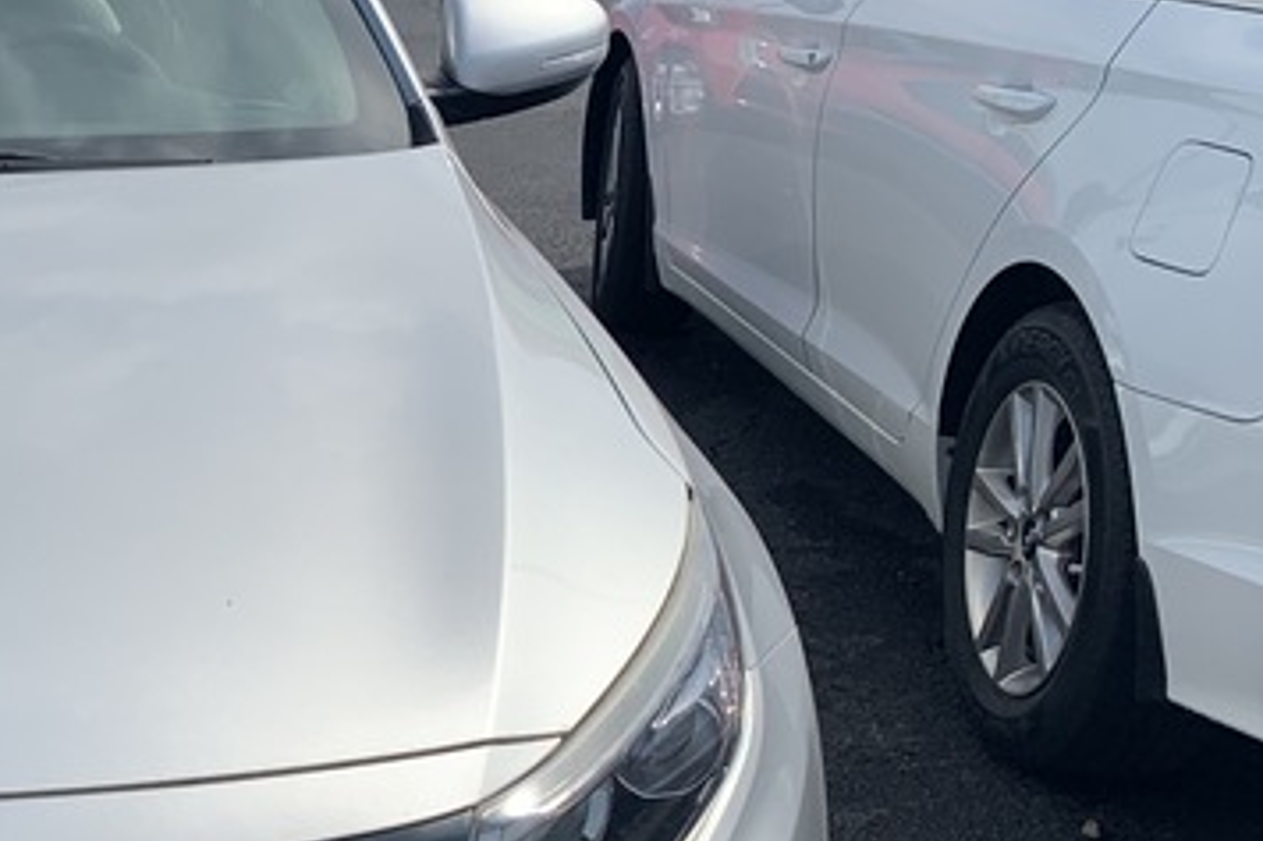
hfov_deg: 25.1
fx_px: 2560
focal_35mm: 73
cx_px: -238
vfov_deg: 18.5
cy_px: 674
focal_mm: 4.25
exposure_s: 1/2994
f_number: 1.8
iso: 25
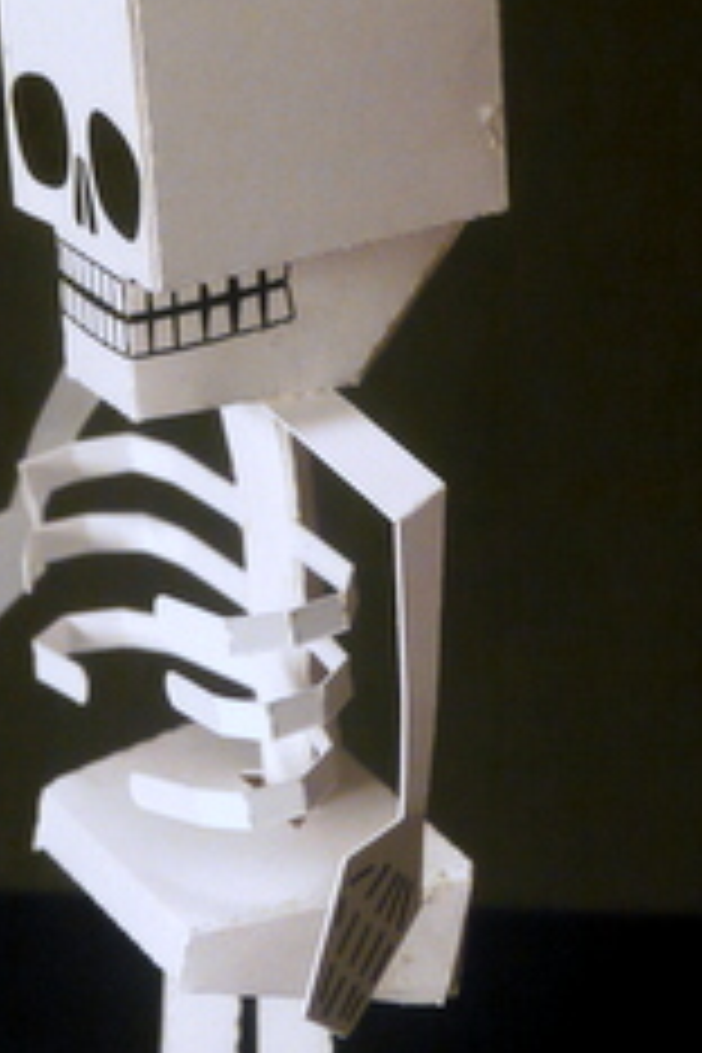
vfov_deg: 11.7
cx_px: 198
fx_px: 5118
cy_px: 666
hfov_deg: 7.8
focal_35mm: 175
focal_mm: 41
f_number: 5.3
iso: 800
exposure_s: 1/40
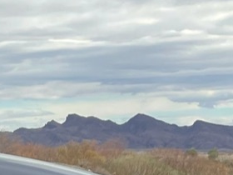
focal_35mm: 190
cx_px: -393
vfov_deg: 7.7
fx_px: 1279
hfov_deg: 9.0
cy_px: 252
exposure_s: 1/1453
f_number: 1.6
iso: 32
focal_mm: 4.2
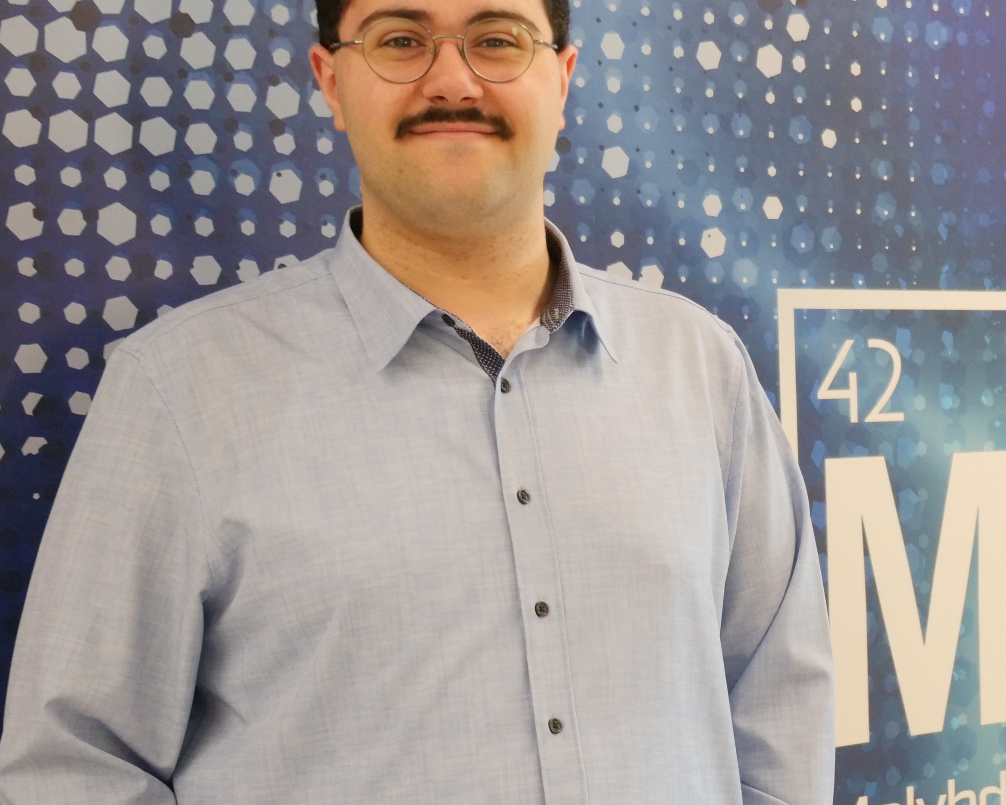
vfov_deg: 18.7
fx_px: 2441
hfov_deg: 22.0
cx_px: 1100
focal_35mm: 82
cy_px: 508
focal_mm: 19
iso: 1000
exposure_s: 1/60
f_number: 2.8
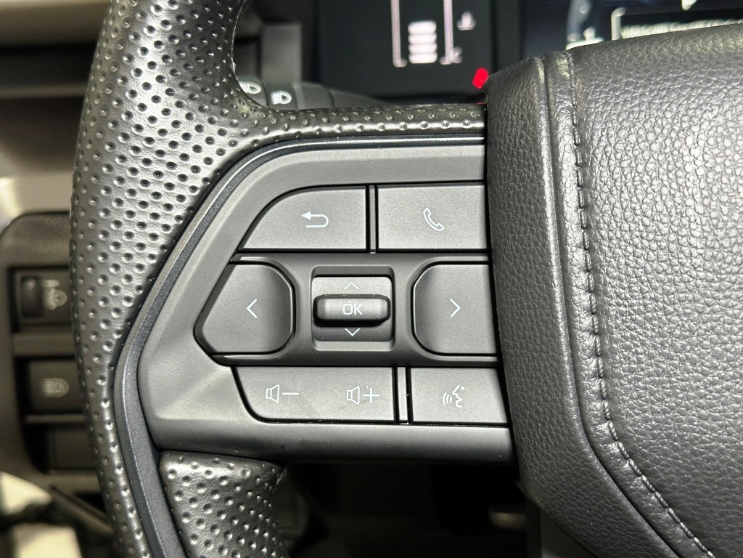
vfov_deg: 30.3
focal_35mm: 48
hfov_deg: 39.7
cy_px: 279
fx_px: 1030
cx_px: 372
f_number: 1.78
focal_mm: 6.86
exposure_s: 1/40
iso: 320
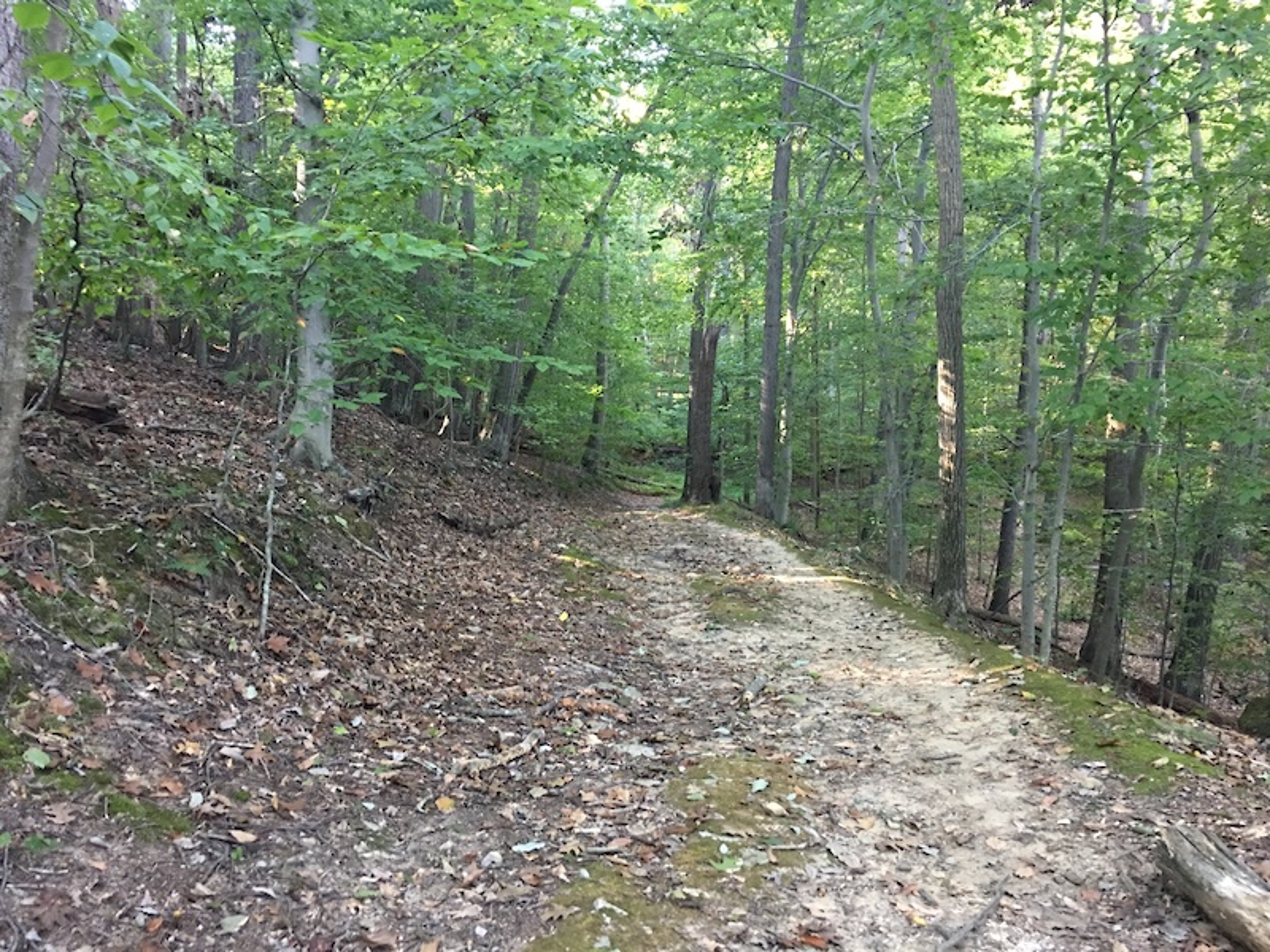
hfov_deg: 61.7
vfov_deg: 48.2
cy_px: 476
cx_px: 635
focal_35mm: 29
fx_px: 1064
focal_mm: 4.15
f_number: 2.2
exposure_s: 1/10
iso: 100
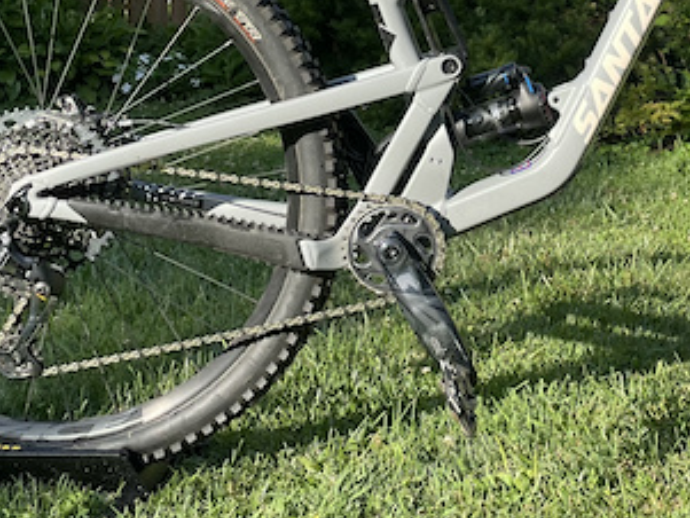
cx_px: 546
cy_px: 73
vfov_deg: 21.0
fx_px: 1376
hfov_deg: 27.6
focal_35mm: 69
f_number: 1.6
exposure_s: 1/940
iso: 32
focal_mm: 4.2
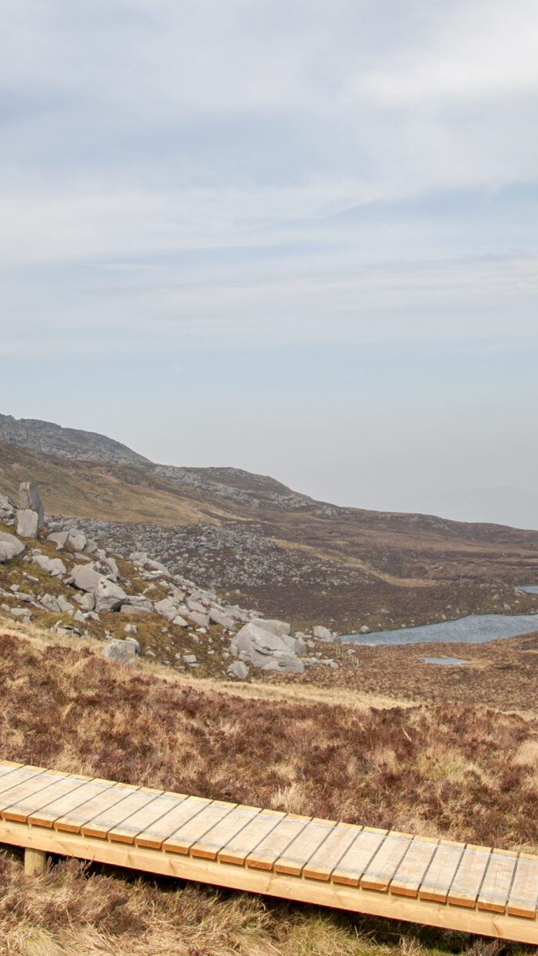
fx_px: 1344
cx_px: 325
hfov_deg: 22.6
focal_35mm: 53
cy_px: 333
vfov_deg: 38.8
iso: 200
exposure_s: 1/250
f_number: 7.1
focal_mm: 24
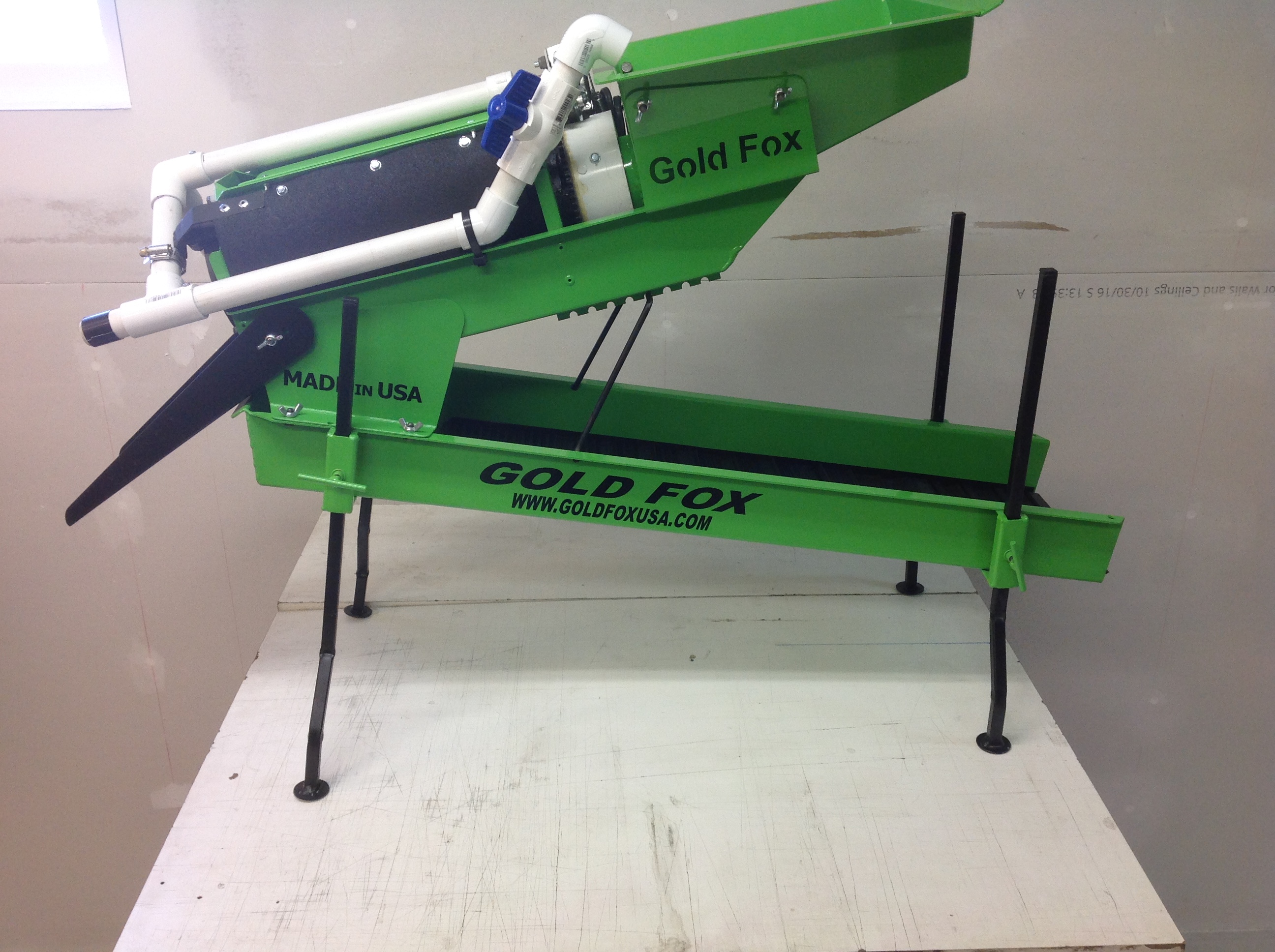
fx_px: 1287
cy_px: 476
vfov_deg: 40.6
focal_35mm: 35
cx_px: 638
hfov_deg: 52.7
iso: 64
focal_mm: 4.28
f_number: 2.4
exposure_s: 1/60
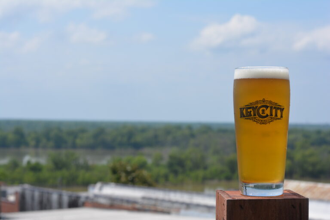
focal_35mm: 75
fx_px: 687
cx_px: 165
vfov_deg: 18.2
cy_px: 110
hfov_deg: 27.0
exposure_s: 1/250
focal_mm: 50
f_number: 8
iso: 100
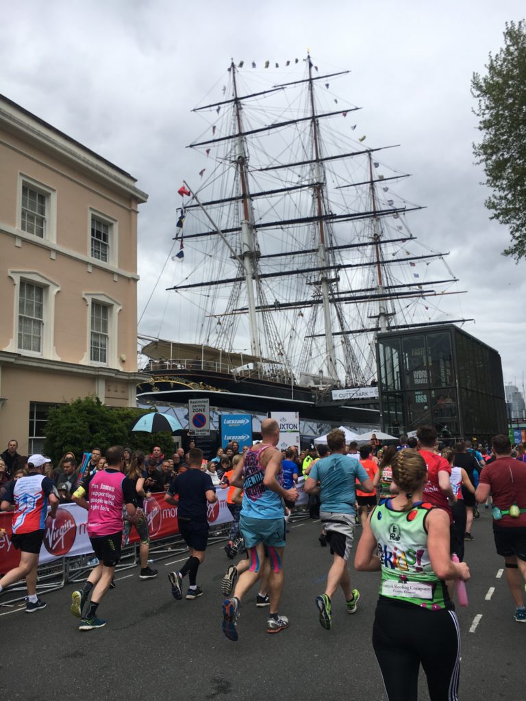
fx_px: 588
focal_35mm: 29
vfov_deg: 61.7
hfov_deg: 48.2
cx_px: 263
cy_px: 350
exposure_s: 1/1637
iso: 25
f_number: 2.2
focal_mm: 4.15
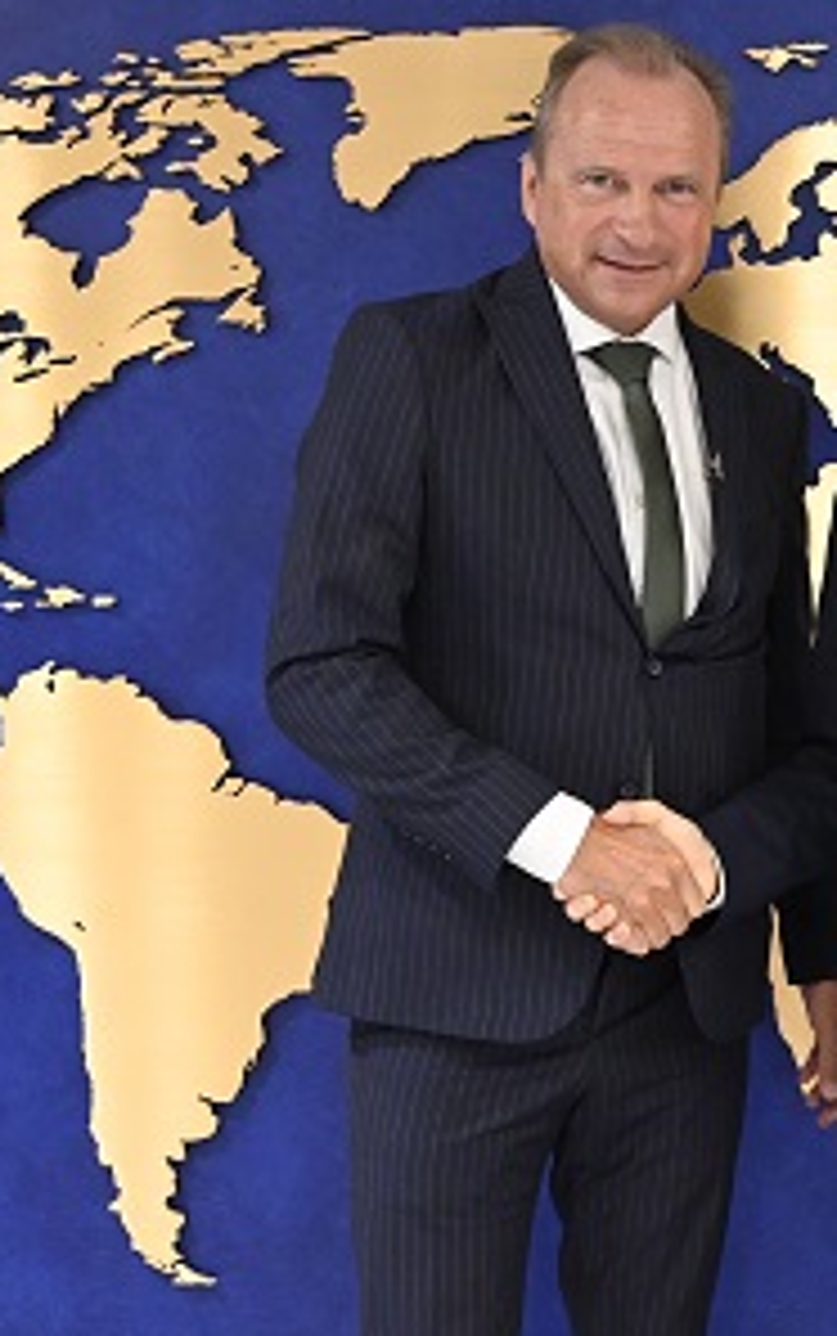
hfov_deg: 16.9
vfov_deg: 27.3
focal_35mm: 76
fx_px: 2753
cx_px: 819
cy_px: 607
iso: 3200
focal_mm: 24.5
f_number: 3.8
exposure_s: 1/80
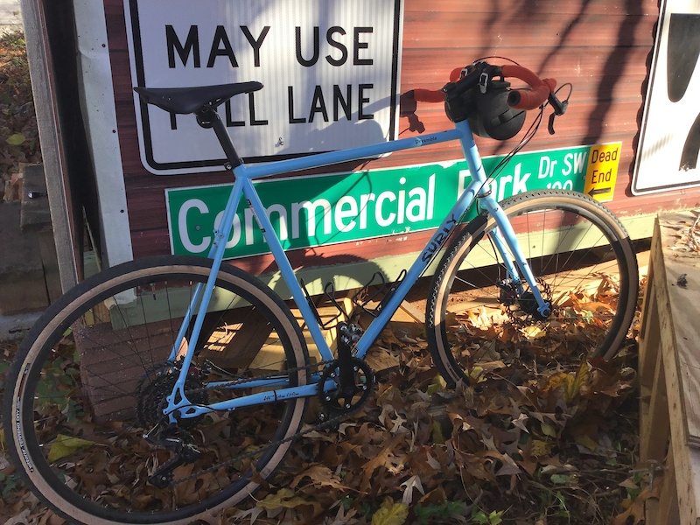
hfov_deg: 58.4
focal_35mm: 31
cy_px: 262
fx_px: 627
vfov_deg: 45.4
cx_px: 350
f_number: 2.4
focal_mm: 3.3
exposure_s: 1/377
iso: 25
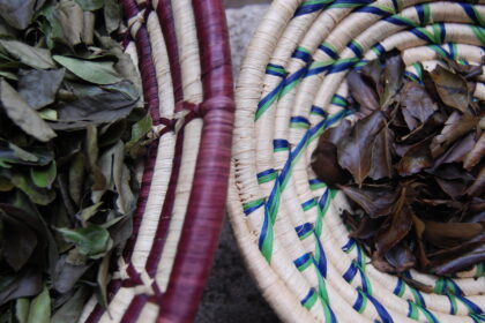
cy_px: 162
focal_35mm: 39
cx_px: 242
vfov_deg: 34.2
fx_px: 525
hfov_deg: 49.6
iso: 400
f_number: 5
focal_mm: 26
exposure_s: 1/80
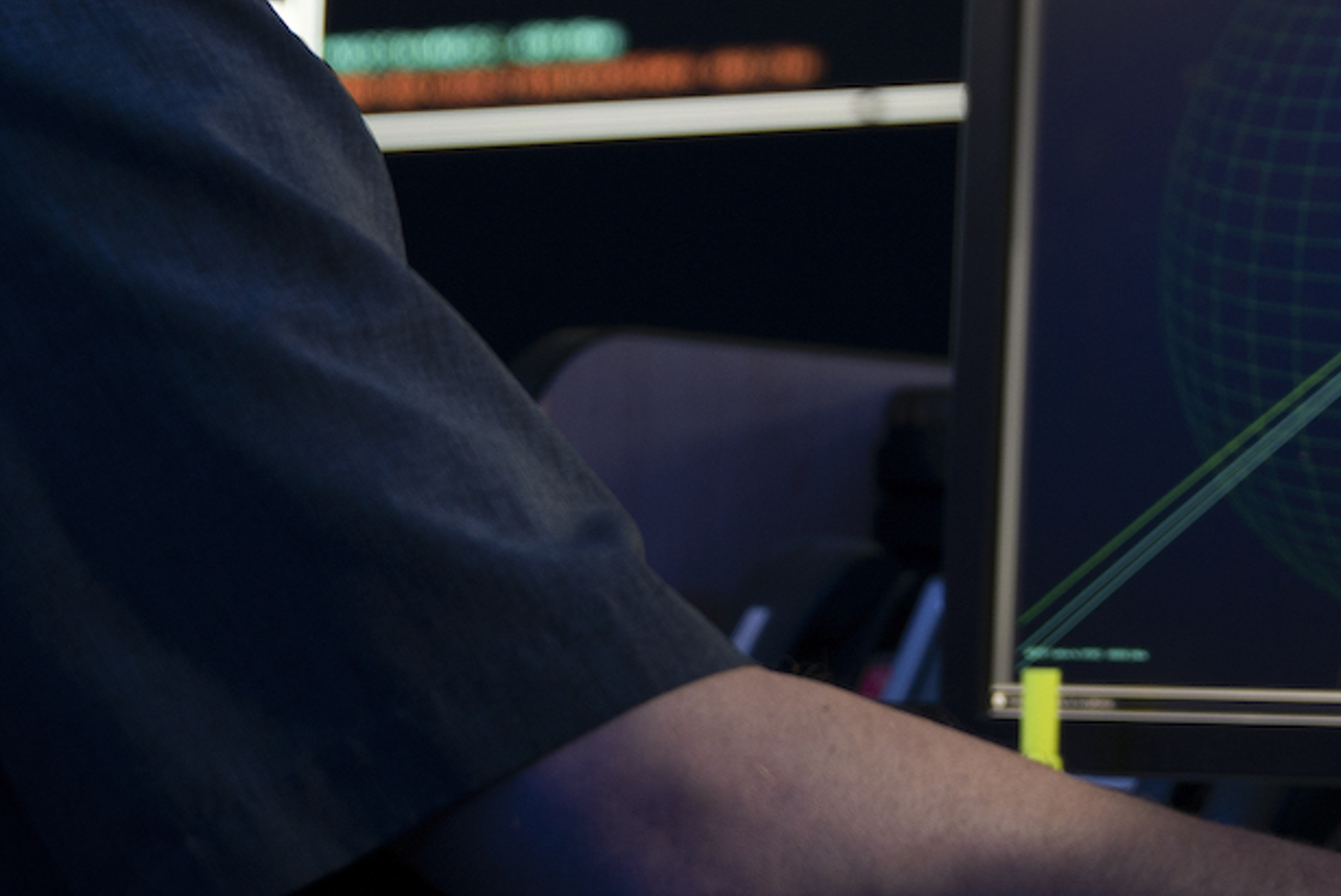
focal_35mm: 150
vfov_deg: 9.1
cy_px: 50
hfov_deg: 13.7
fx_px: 5590
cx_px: 810
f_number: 2.8
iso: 100
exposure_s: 1/30
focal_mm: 48
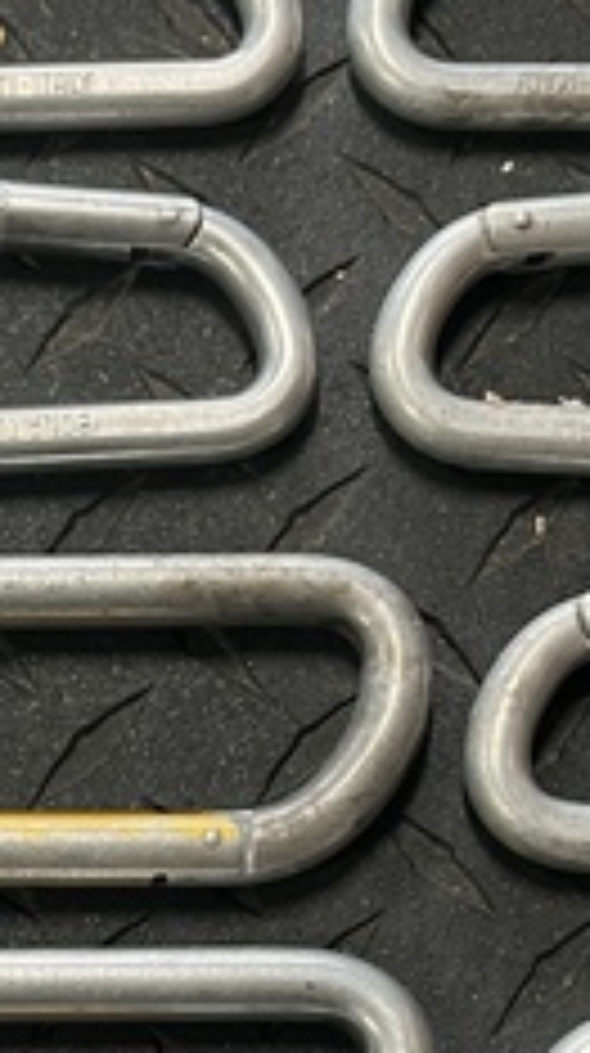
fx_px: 2540
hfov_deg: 13.1
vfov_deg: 22.8
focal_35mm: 91
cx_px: 11
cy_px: 958
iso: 160
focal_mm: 5.1
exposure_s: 1/60
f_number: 1.6
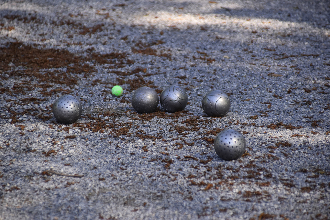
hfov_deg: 8.3
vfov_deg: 5.6
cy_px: 110
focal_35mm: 248
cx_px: 165
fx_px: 2269
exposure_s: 1/500
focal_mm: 165
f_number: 6
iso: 400
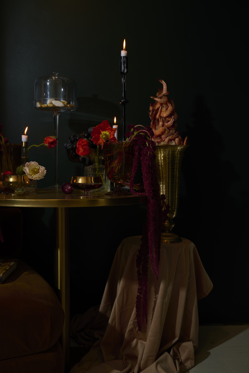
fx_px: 446
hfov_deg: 31.2
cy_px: 186
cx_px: 124
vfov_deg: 45.4
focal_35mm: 43
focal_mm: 43
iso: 64
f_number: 8
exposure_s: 1/25
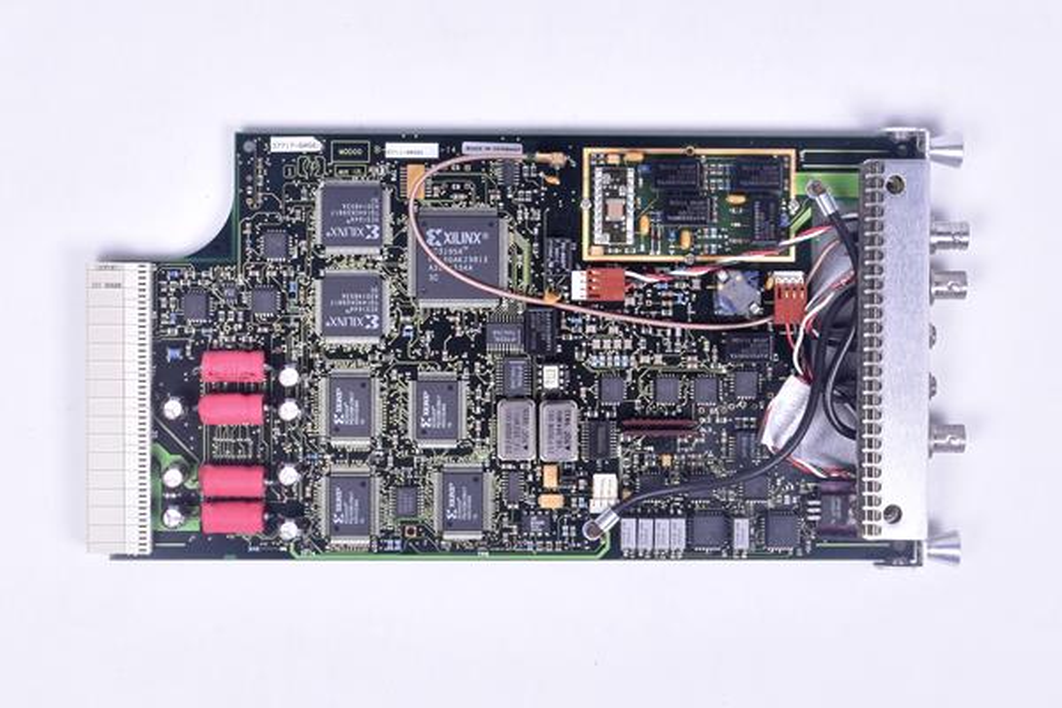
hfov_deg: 41.1
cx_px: 531
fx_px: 1416
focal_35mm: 48
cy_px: 354
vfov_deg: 28.1
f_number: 11
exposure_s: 1/200
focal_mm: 32
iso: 200
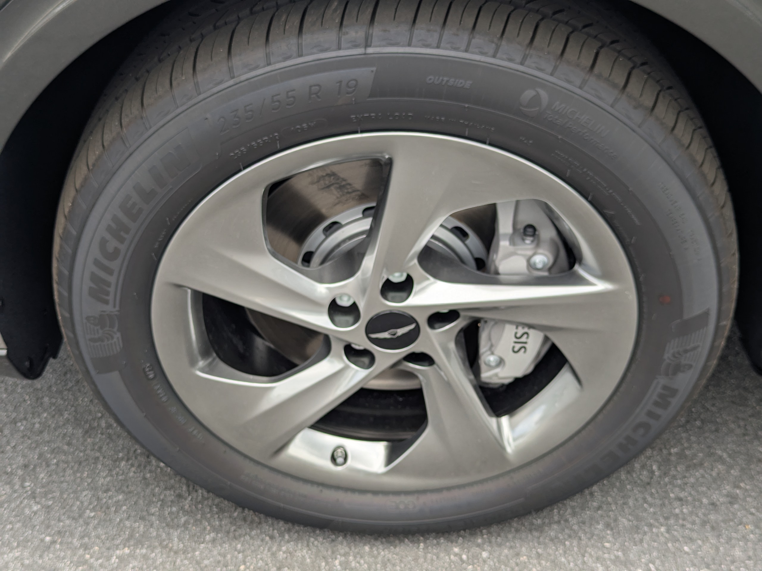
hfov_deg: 39.7
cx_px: 381
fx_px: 1057
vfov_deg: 30.3
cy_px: 286
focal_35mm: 48
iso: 69
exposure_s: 1/1027
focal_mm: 6.81
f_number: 1.85
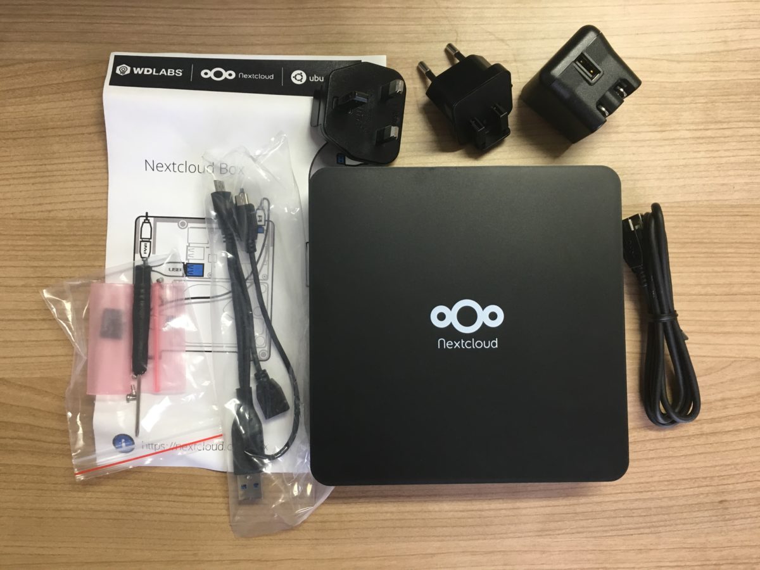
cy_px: 285
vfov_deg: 48.2
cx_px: 380
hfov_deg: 61.7
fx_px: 637
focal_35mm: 29
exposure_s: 1/33
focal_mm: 4.15
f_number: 2.2
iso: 50
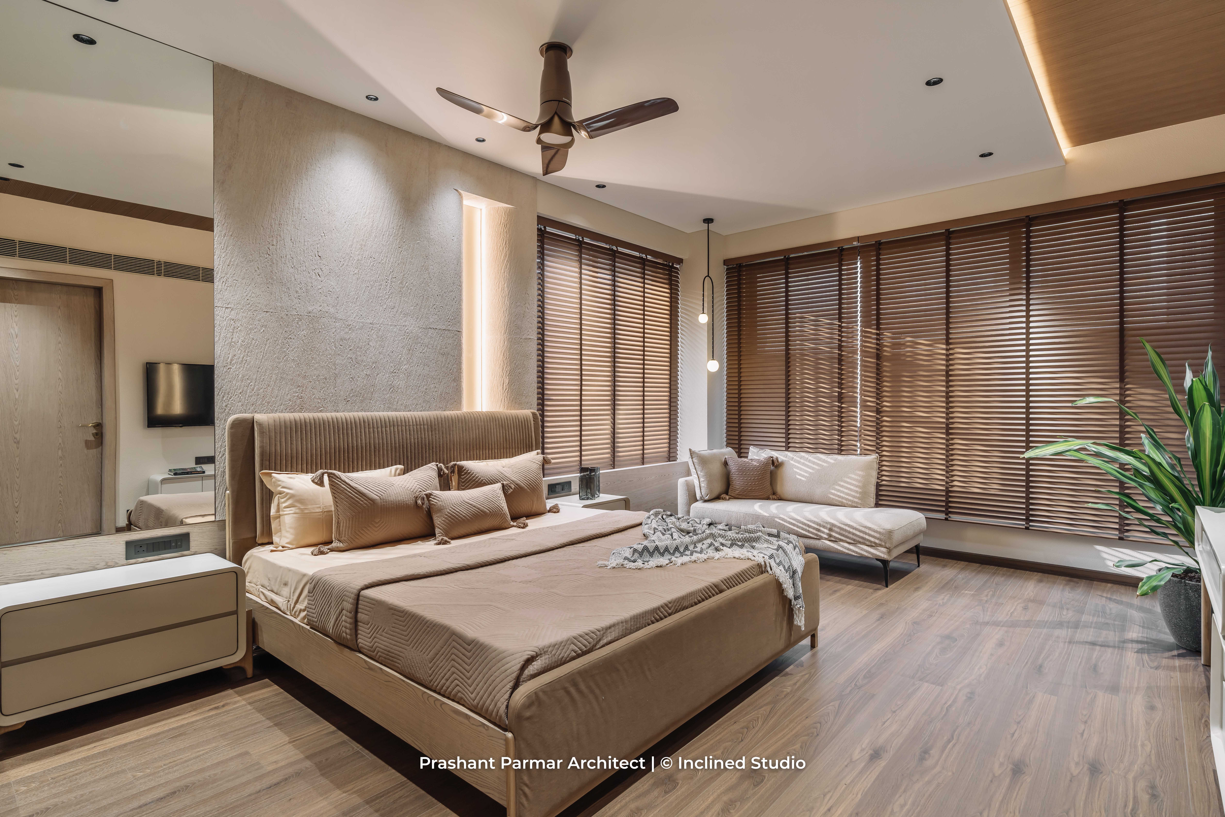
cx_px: 612
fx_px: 612
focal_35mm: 18
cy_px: 408
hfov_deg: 90.0
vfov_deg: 67.4
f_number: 8
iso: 160
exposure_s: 1/6
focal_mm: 18
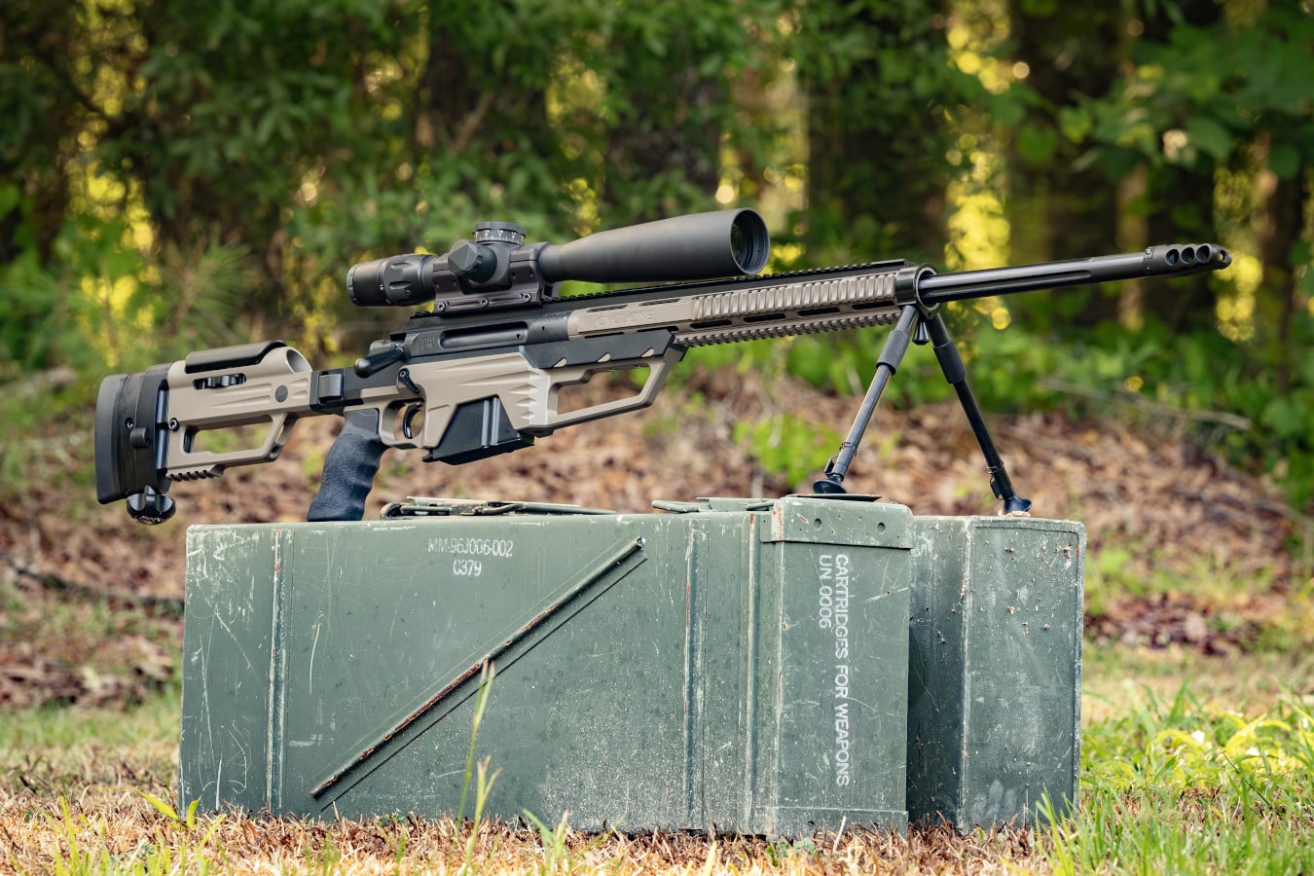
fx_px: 9015
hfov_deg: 8.3
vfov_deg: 5.6
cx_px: 657
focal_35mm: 247
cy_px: 438
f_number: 9
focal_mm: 165
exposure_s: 1/30
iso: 1600
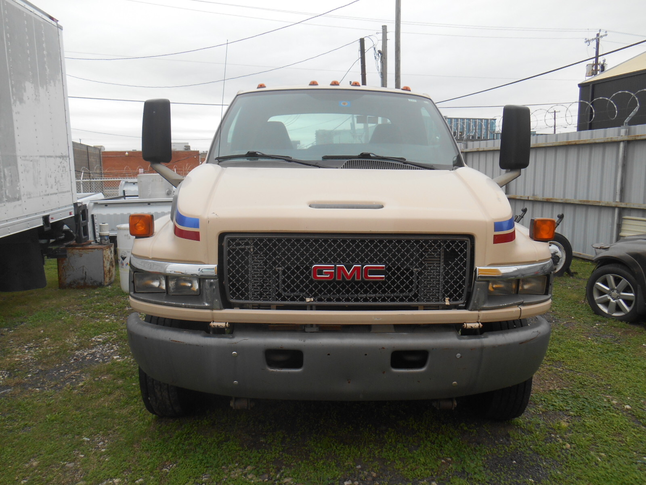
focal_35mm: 26
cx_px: 323
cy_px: 242
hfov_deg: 67.3
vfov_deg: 53.1
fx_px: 485
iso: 80
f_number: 3.4
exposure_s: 1/160
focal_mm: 4.7
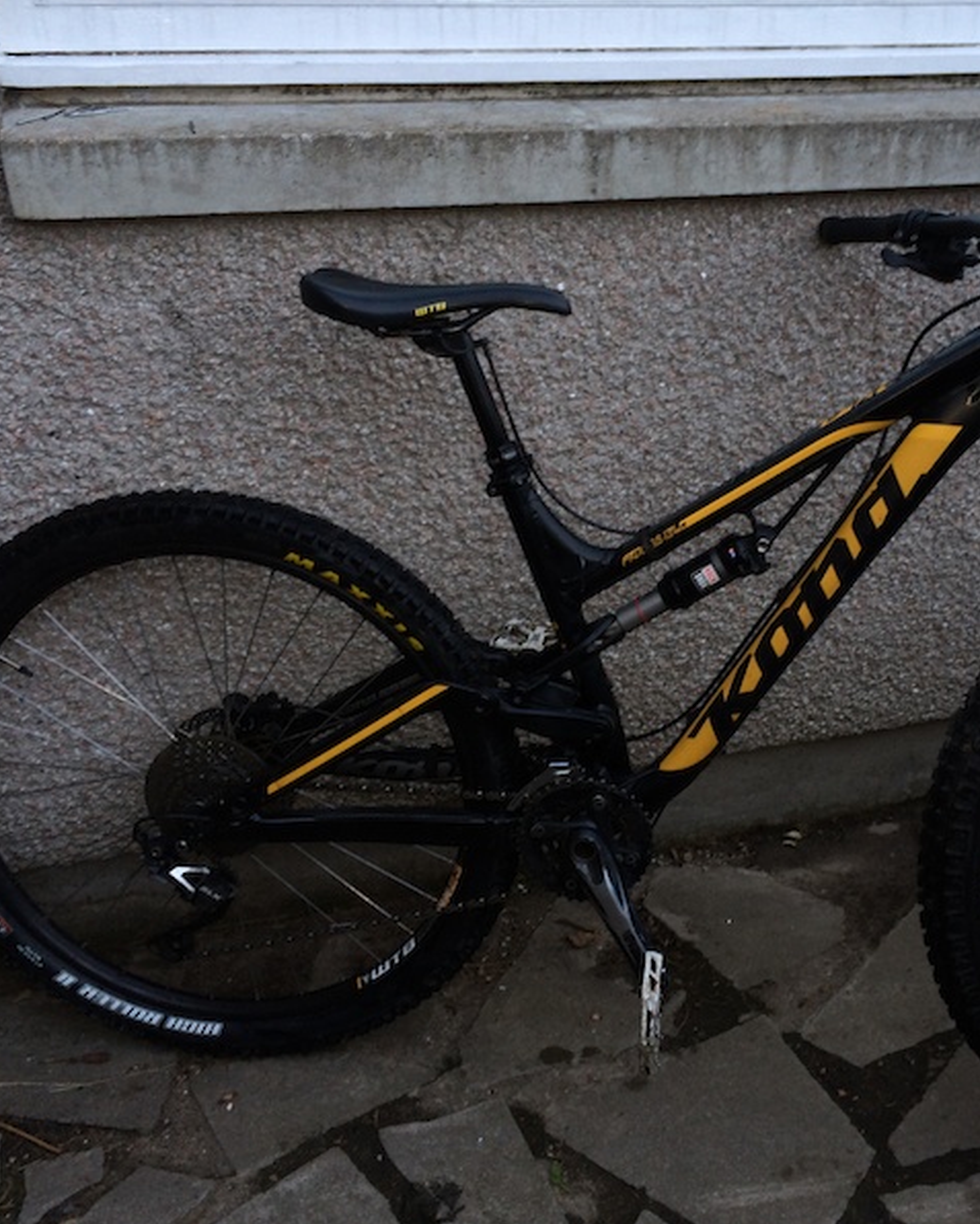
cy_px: 614
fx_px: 1377
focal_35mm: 38
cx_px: 676
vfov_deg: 47.9
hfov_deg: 38.6
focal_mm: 4.15
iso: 32
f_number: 2.2
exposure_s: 1/41
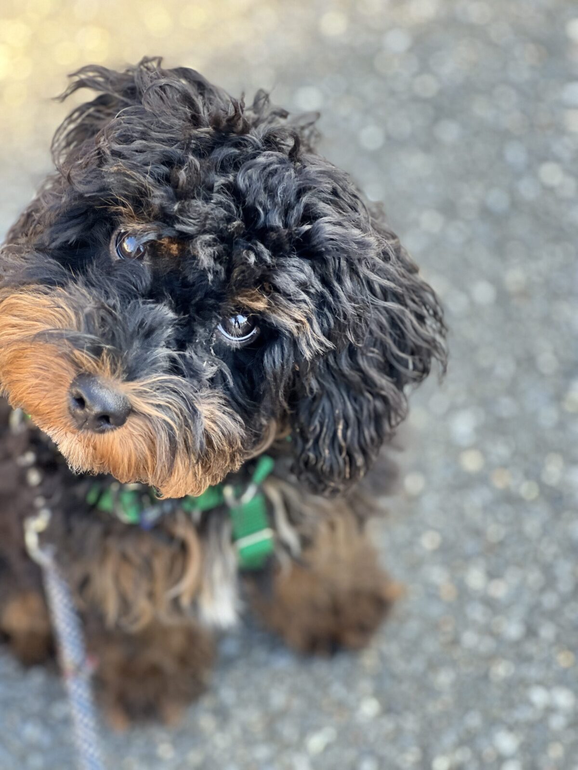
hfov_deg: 19.1
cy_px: 385
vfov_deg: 25.3
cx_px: 289
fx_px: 1714
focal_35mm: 77
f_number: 2.8
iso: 250
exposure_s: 1/91
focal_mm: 9
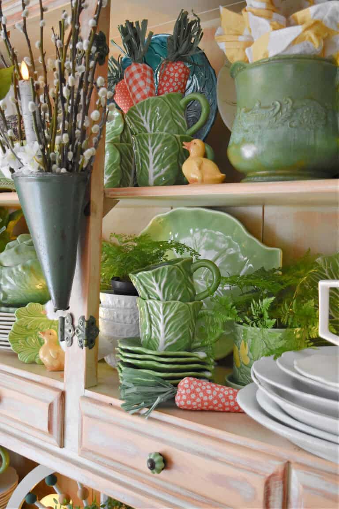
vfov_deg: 43.6
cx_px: 170
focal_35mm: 45
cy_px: 254
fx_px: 636
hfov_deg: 29.9
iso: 2200
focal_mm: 30
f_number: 4.2
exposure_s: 1/60
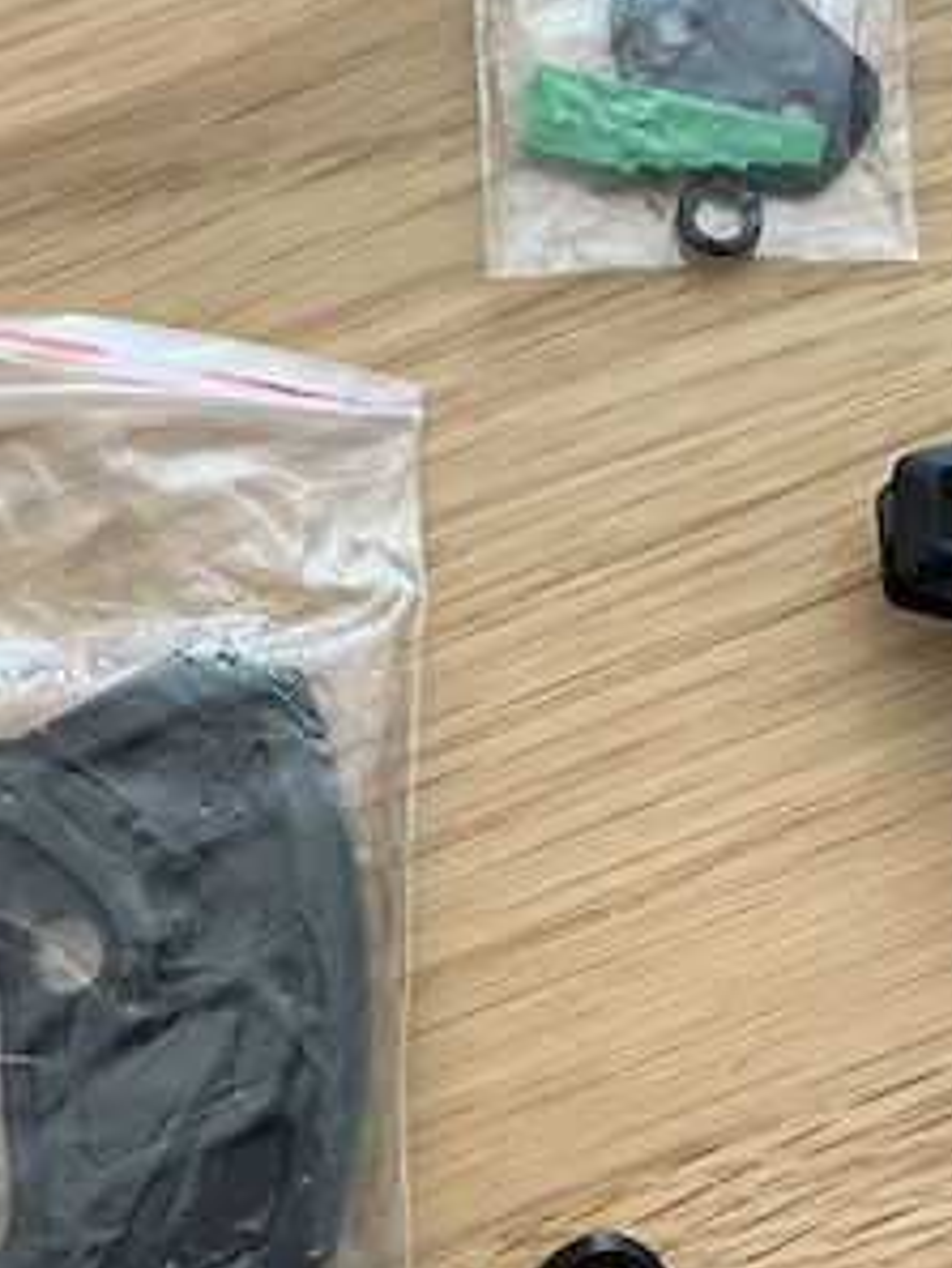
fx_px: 2565
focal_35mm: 70
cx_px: 457
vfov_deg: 27.6
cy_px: 841
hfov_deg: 21.0
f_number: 1.5
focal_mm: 5.7
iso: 125
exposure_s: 1/87
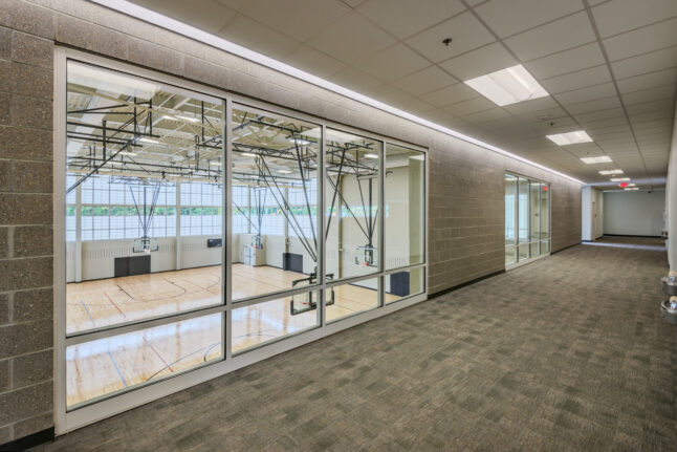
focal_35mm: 16
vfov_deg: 73.8
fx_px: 301
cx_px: 338
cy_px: 226
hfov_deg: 96.7
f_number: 9
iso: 100
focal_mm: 16
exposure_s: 1/200
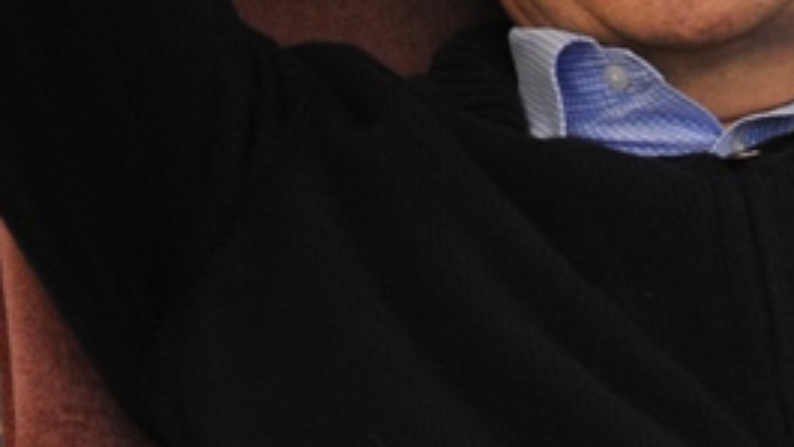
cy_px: -202
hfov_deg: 3.0
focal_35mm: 710
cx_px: 623
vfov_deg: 1.7
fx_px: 14947
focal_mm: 200
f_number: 4
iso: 1600
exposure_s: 1/250
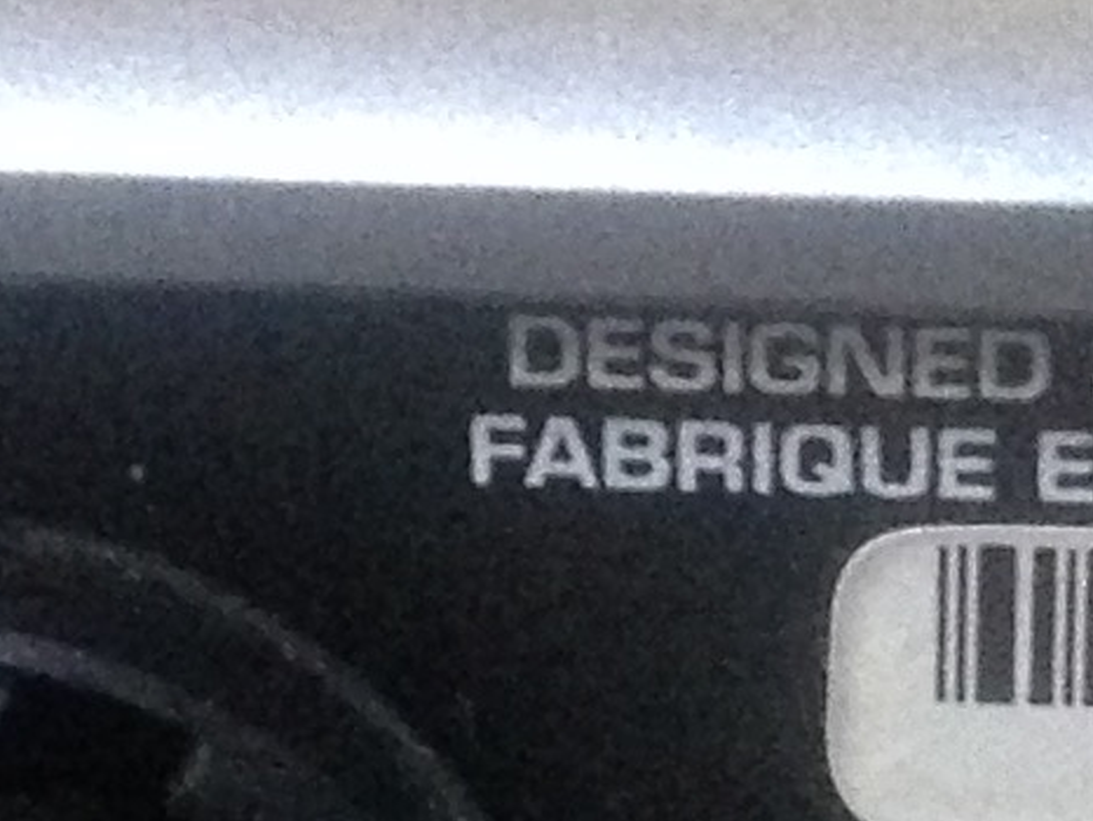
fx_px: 7298
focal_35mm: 231
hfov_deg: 8.5
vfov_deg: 6.2
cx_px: 1180
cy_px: 1722
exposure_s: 1/15
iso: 400
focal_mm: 4.12
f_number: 2.4
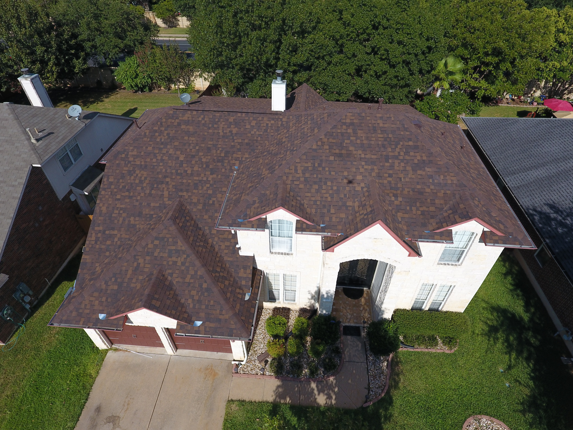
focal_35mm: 20
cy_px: 215
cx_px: 286
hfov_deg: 81.7
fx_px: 331
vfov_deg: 66.0
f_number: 2.8
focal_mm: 3.61
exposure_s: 1/1199
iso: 100
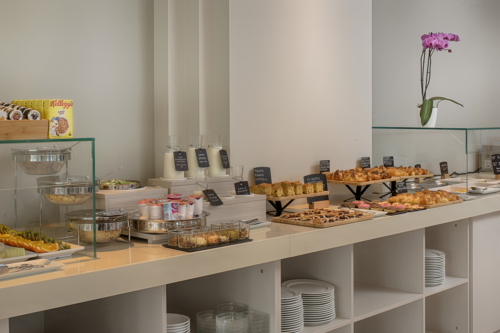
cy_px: 166
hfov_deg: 39.6
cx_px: 250
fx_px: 694
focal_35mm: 50
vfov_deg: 27.0
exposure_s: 1/6
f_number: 13
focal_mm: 50
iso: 100
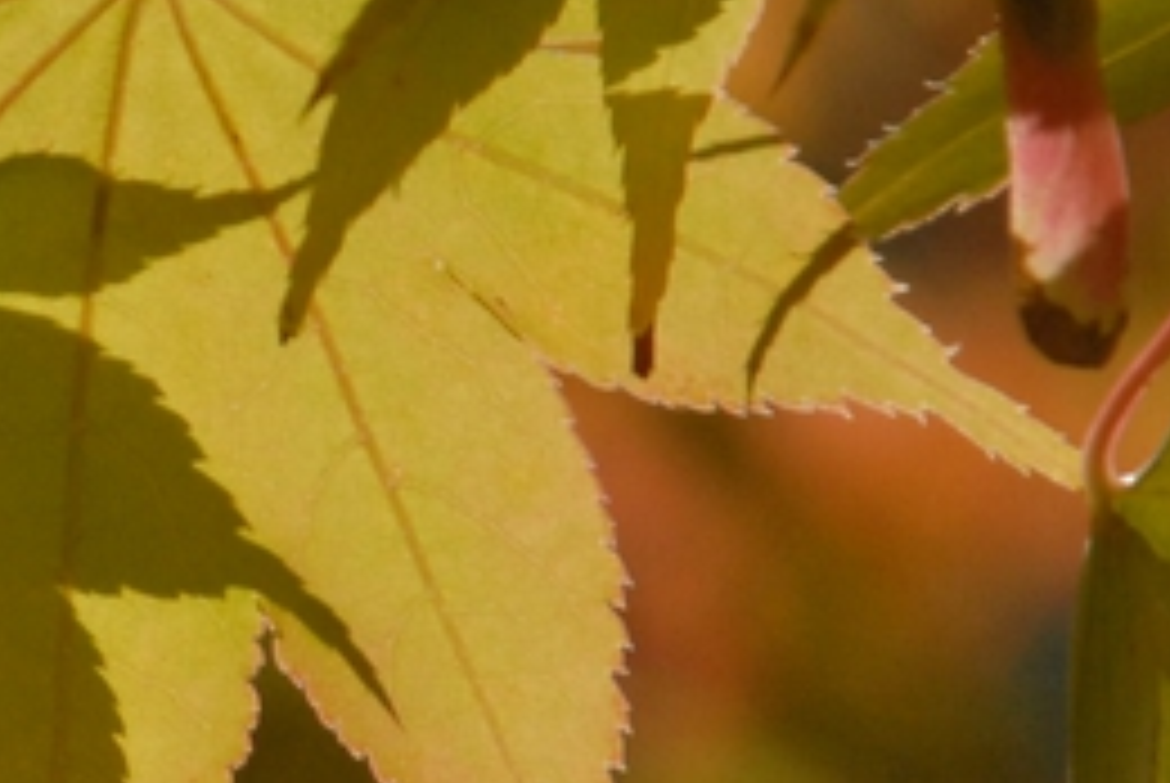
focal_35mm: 1771
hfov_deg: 1.2
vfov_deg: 0.8
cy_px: 295
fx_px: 57621
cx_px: 27
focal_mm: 300
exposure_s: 1/640
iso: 400
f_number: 13
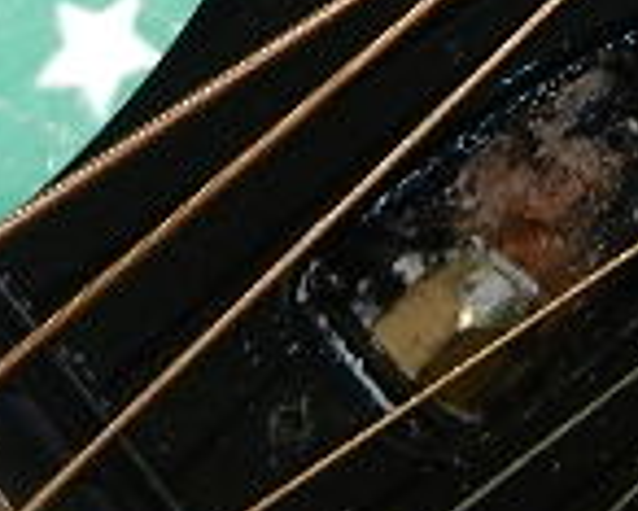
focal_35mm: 107
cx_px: 1084
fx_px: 2022
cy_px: -122
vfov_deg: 13.9
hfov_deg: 15.8
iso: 400
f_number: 3.5
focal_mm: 4.5
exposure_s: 1/13
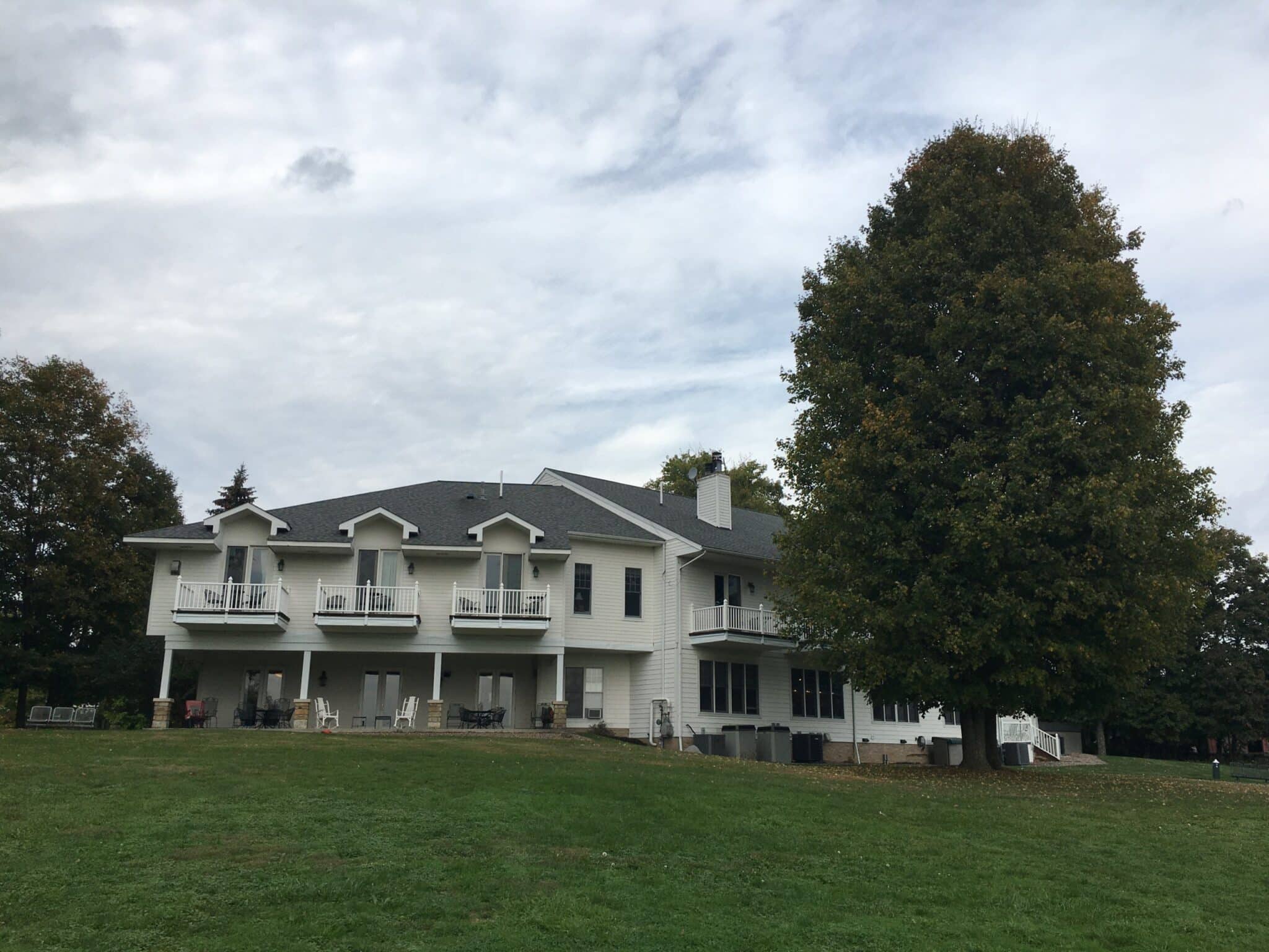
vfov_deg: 48.2
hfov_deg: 61.7
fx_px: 1063
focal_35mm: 29
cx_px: 634
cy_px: 476
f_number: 2.2
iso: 25
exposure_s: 1/916
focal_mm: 4.15
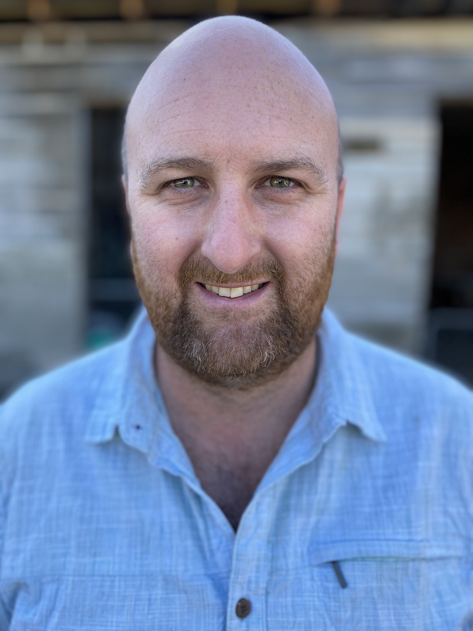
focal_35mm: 26
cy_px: 316
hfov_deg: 53.1
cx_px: 236
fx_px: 474
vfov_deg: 67.3
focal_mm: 4.25
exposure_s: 1/224
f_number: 1.8
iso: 32
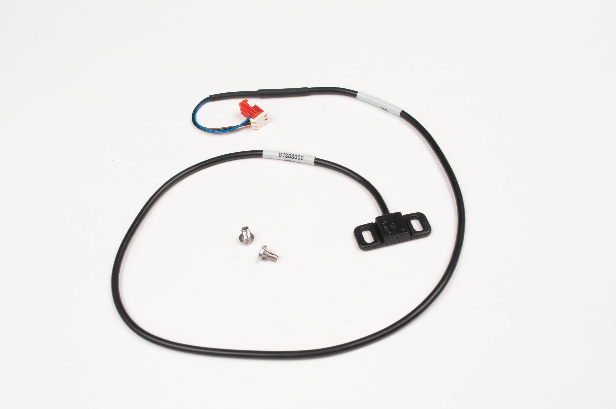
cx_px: 308
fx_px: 718
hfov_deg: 46.4
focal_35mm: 42
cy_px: 204
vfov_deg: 31.8
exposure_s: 1/80
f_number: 13
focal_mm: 28
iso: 200
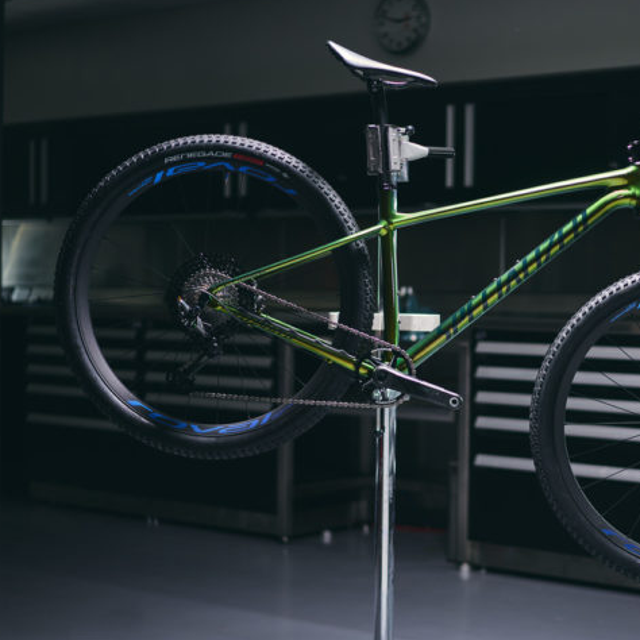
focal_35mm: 71
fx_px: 1485
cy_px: 317
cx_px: 455
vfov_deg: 24.3
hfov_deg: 24.1
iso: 100
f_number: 1.8
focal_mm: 55
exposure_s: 1/15
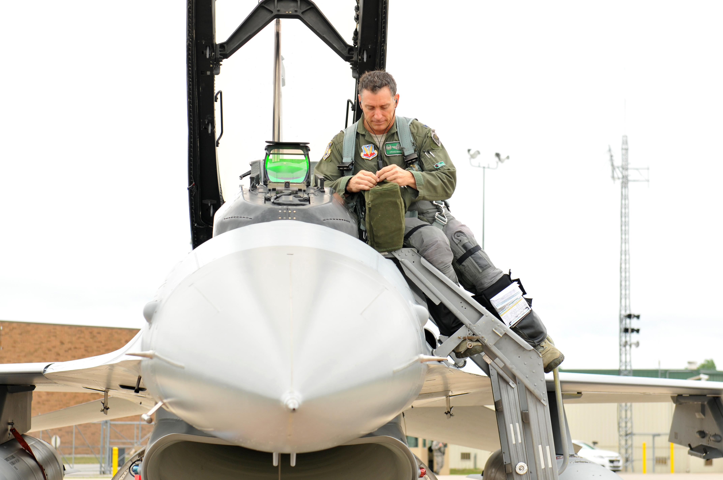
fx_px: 2106
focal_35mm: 105
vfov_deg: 13.0
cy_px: 240
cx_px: 362
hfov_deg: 19.5
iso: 200
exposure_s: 1/160
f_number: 4.5
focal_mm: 70
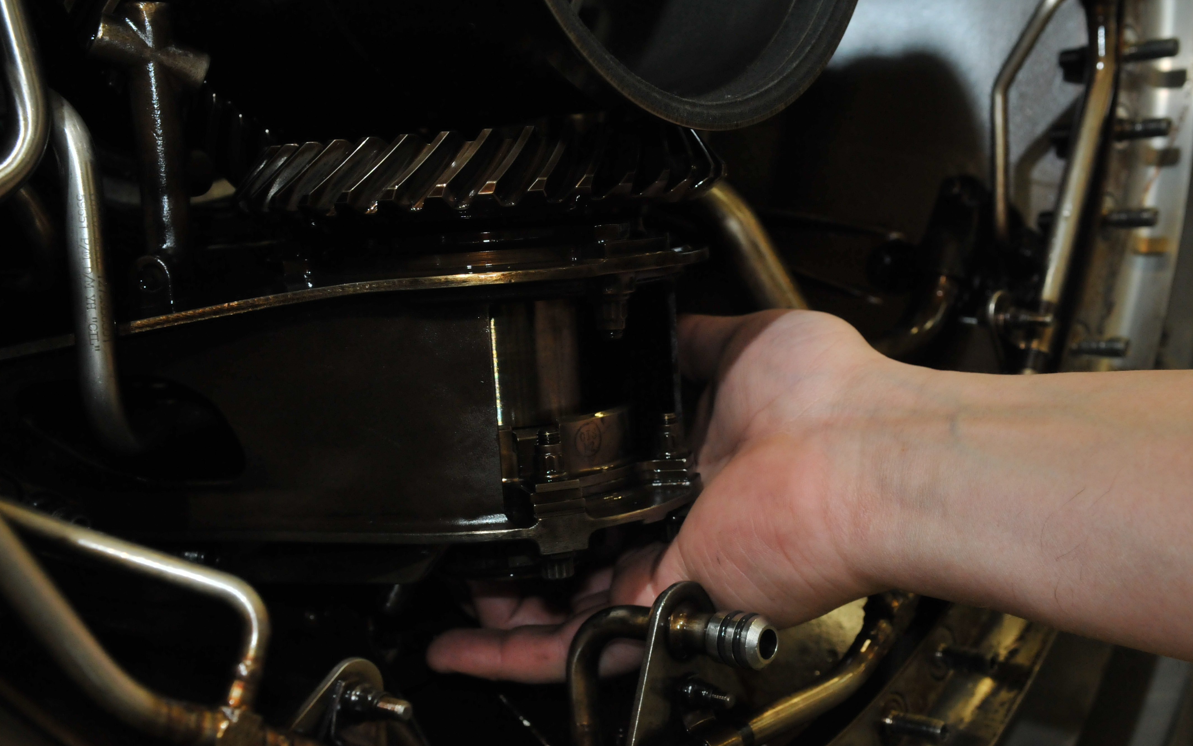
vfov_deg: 24.9
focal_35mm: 52
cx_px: 596
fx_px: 1691
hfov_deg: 38.9
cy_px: 379
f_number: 6.3
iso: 1000
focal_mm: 34
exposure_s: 1/100
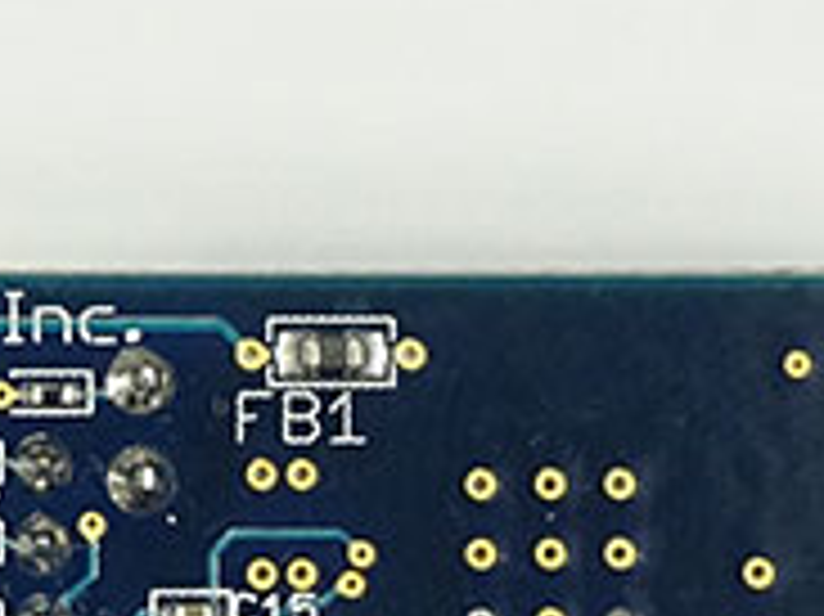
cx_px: 288
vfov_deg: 8.4
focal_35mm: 175
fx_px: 4163
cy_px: 656
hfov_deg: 11.3
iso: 100
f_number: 4.5
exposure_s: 1/50
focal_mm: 8.51
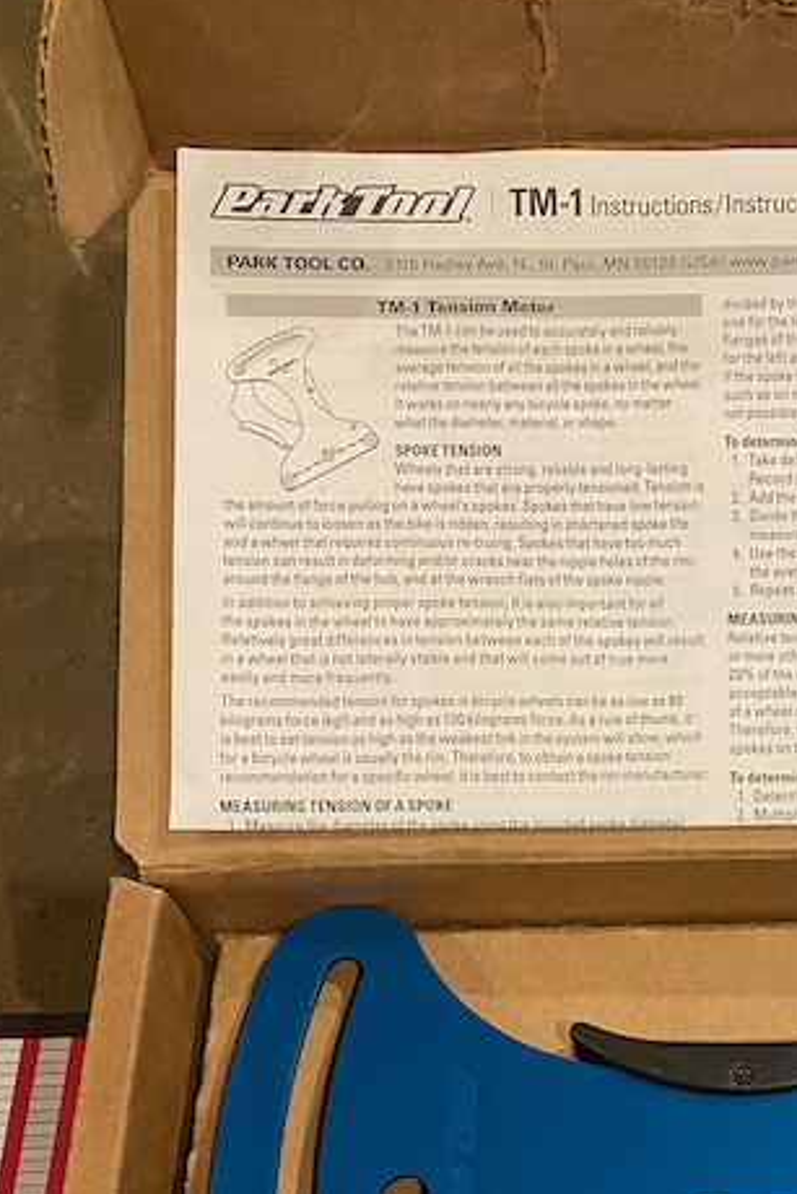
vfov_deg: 40.5
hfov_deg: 27.6
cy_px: 919
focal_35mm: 47
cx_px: 719
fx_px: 1559
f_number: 1.8
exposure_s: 1/60
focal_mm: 4.25
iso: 320
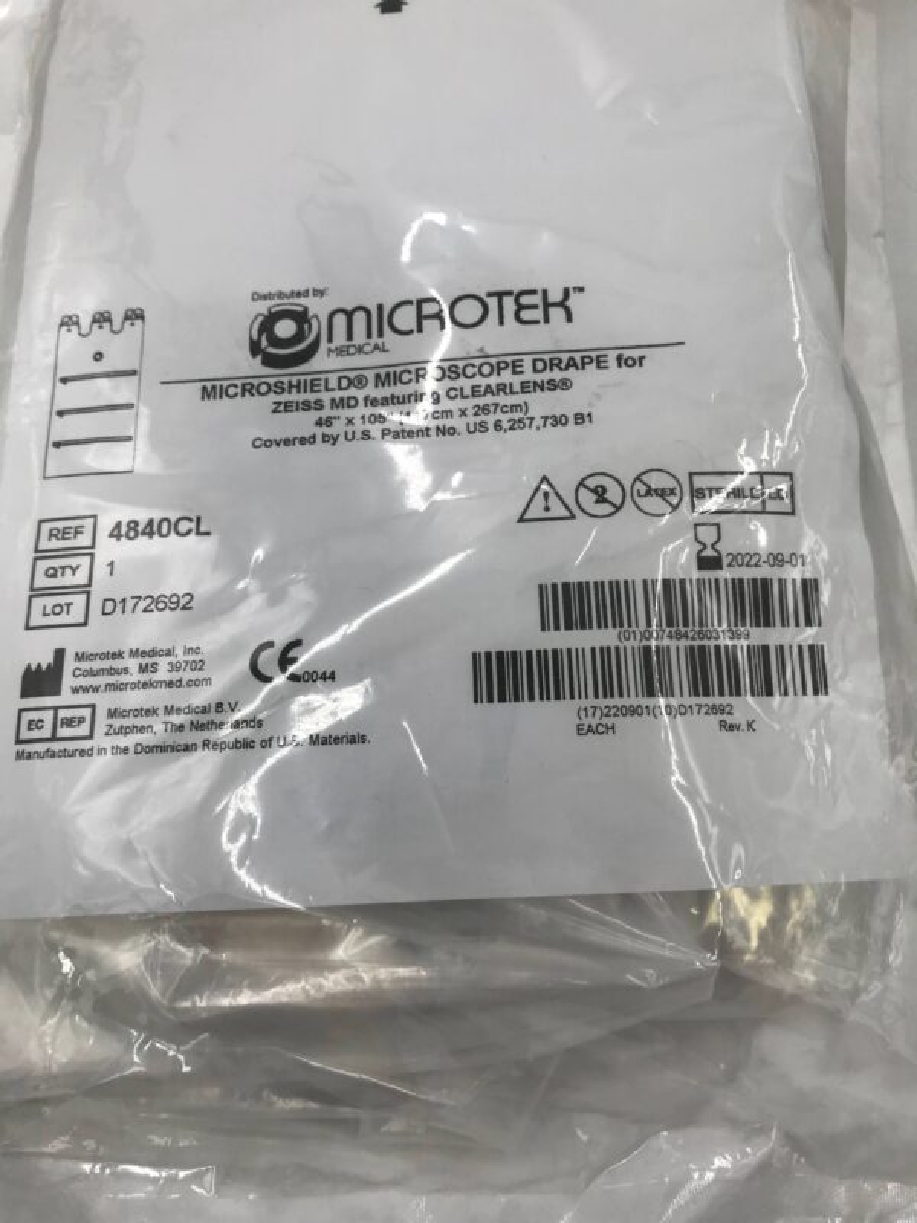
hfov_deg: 49.7
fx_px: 989
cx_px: 458
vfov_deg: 63.4
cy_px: 612
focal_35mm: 28
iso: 20
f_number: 1.8
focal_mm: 3.99
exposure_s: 1/126
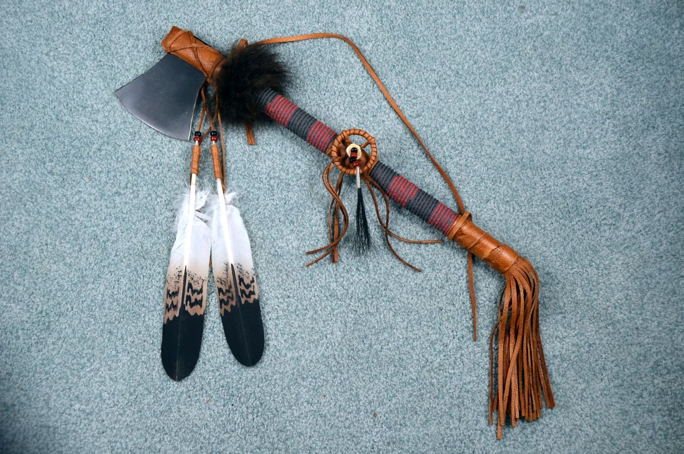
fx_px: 796
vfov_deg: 31.8
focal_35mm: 42
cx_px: 342
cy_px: 227
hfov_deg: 46.5
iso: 400
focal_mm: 28
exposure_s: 1/125
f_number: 5.6
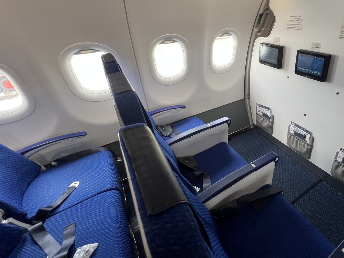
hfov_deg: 84.2
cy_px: 109
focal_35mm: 18
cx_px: 234
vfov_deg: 71.1
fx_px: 179
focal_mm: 1.57
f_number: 1.8
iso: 125
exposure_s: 1/92
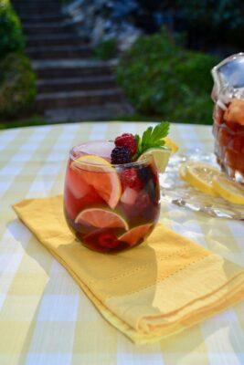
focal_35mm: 36
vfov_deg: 53.1
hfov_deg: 36.9
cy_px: 182
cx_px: 122
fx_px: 366
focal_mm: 24
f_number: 4.5
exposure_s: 1/200
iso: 100
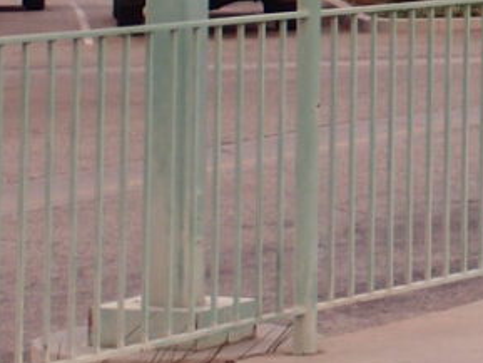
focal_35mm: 266
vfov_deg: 5.5
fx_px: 3713
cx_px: 1227
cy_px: -309
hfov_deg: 7.0
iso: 100
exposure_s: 1/125
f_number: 2.1
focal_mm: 10.83
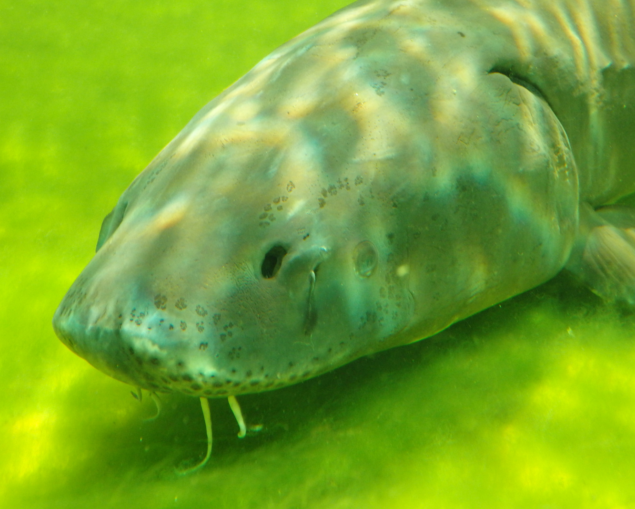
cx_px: 335
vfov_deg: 38.2
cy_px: 254
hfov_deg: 46.8
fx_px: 733
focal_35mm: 39
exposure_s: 1/320
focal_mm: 6.6
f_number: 3.6
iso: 400
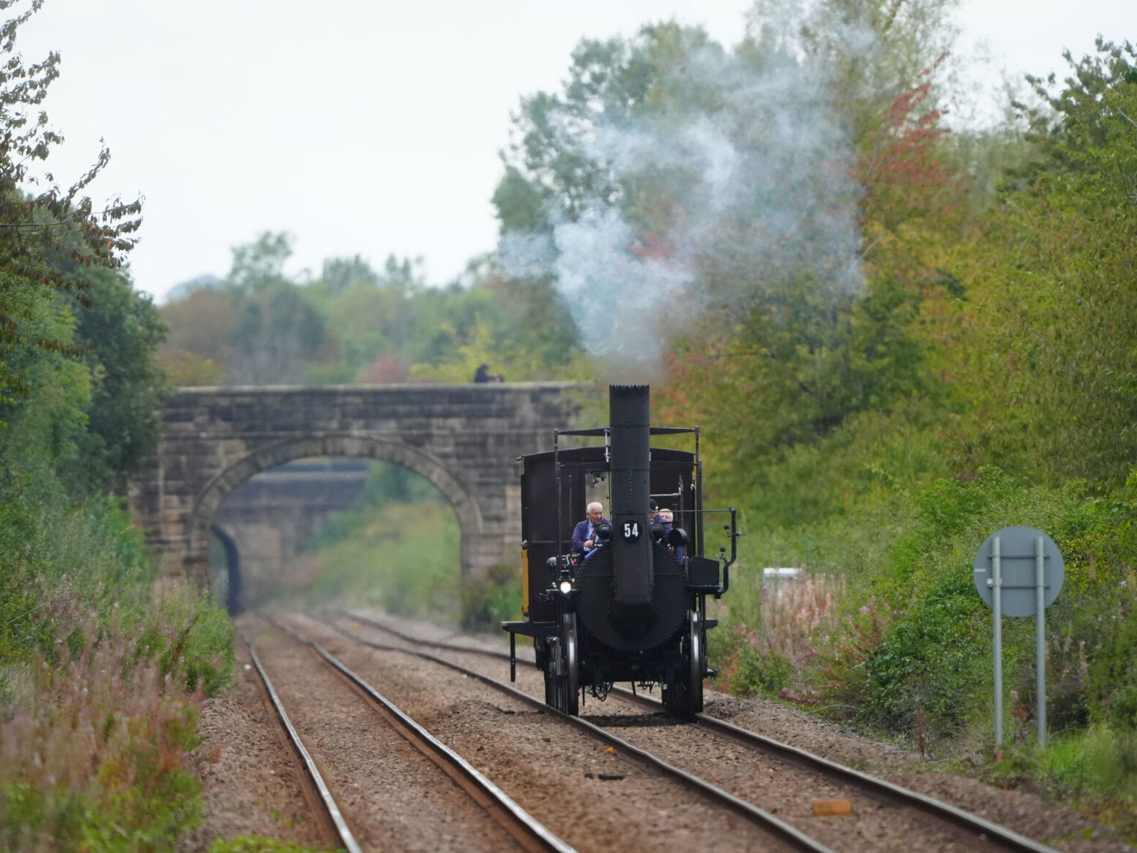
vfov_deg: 1.7
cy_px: 426
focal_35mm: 867
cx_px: 562
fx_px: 28478
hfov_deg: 2.3
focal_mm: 800
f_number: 5.6
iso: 3200
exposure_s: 1/2500
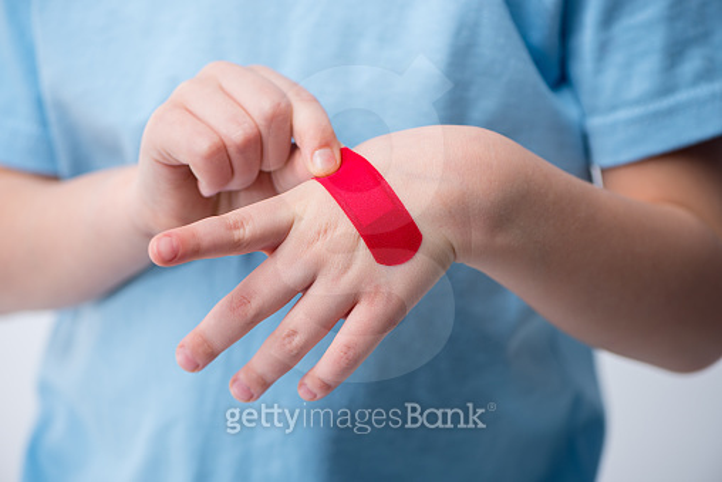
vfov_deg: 13.0
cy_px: 241
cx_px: 361
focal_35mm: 105
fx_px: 2106
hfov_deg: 19.5
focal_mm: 105
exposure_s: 1/160
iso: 31
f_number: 4.5
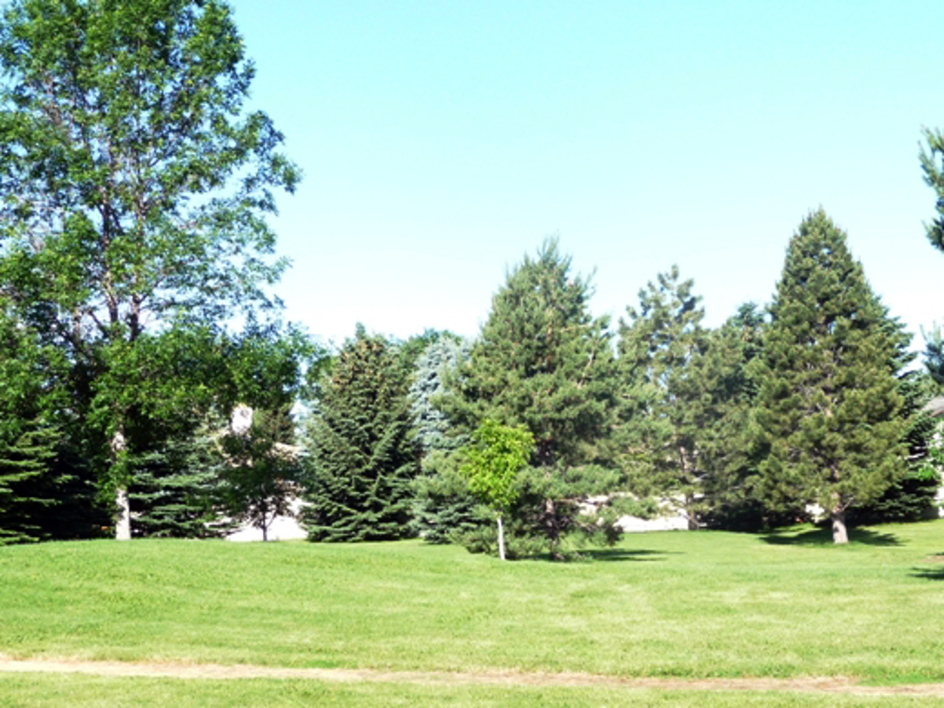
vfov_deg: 19.6
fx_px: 2045
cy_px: 354
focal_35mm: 75
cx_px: 472
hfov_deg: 26.0
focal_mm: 9.3
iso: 100
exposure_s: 1/250
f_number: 4.3
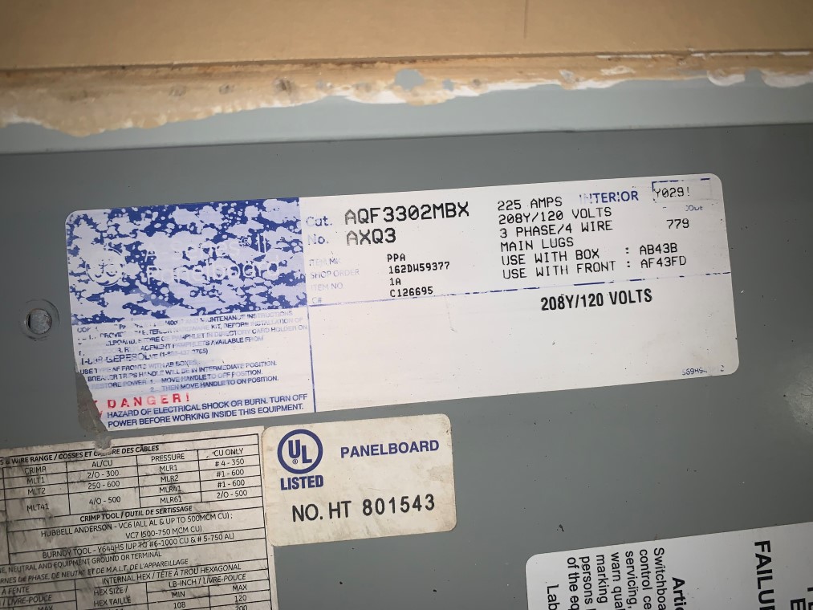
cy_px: 305
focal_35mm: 26
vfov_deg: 53.1
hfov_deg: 67.3
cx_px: 406
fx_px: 611
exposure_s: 1/66
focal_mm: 4.25
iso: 25
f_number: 1.8
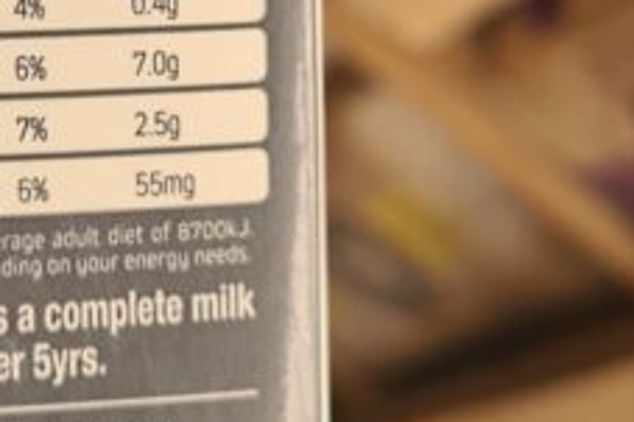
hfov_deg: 16.4
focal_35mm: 122
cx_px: -22
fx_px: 2147
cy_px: -165
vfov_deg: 10.9
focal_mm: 5.4
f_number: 1.8
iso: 125
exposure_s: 1/50
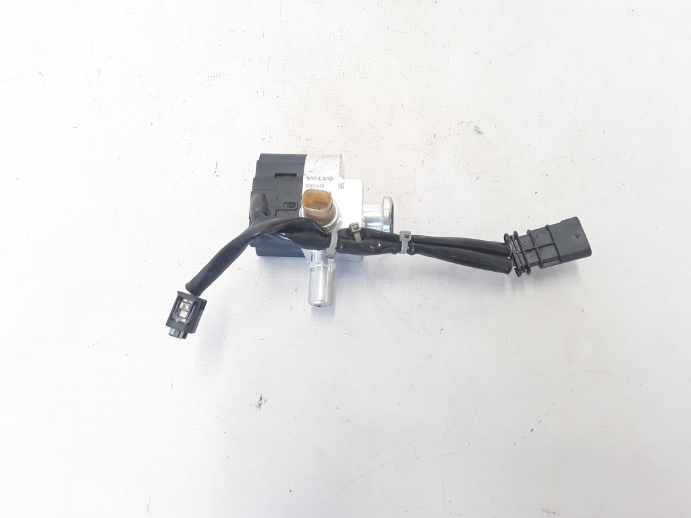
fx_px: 539
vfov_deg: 51.4
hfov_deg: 65.3
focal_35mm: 27
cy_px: 259
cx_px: 346
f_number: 1.9
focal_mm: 2.91
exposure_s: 1/33
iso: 80
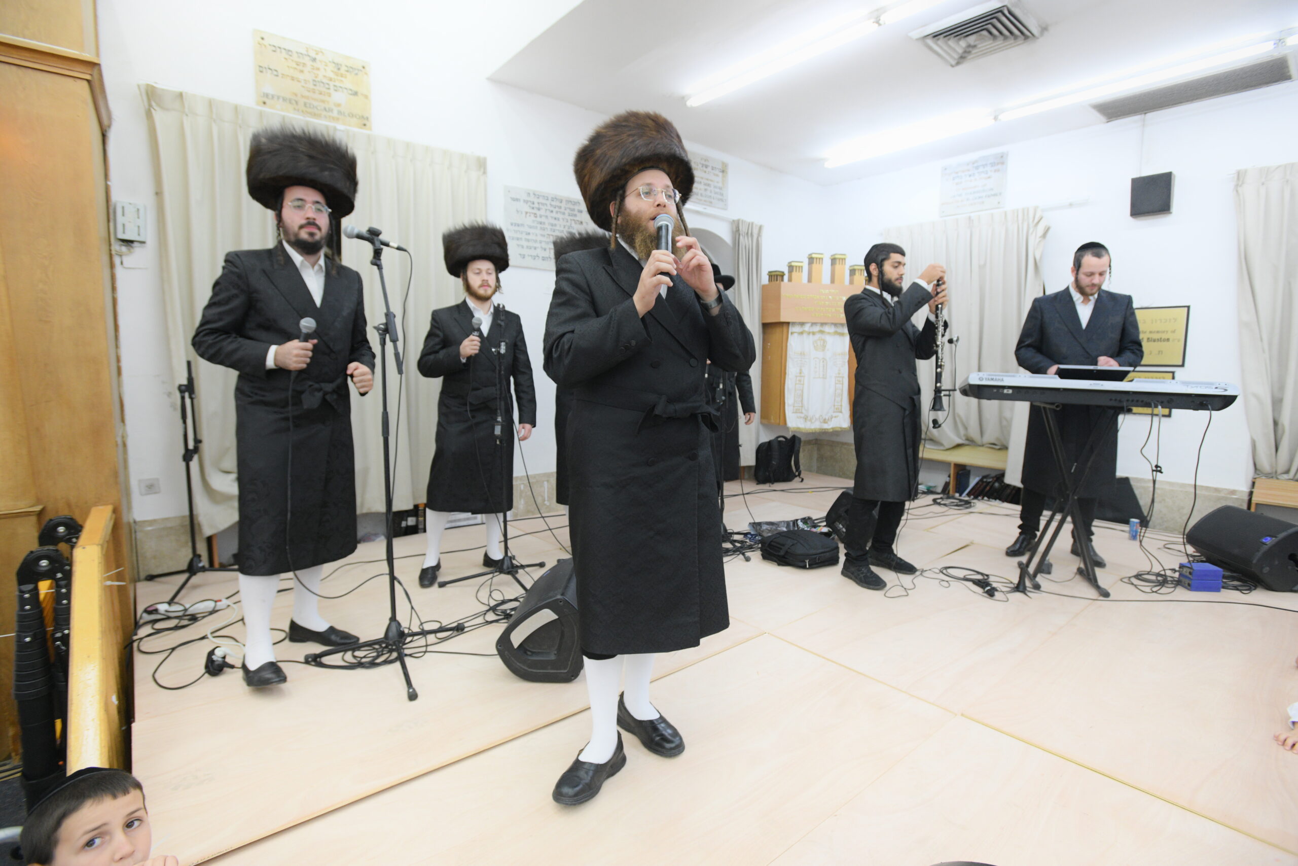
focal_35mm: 17
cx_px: 649
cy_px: 433
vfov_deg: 70.4
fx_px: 613
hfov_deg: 93.3
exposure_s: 1/250
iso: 1600
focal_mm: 17
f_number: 5
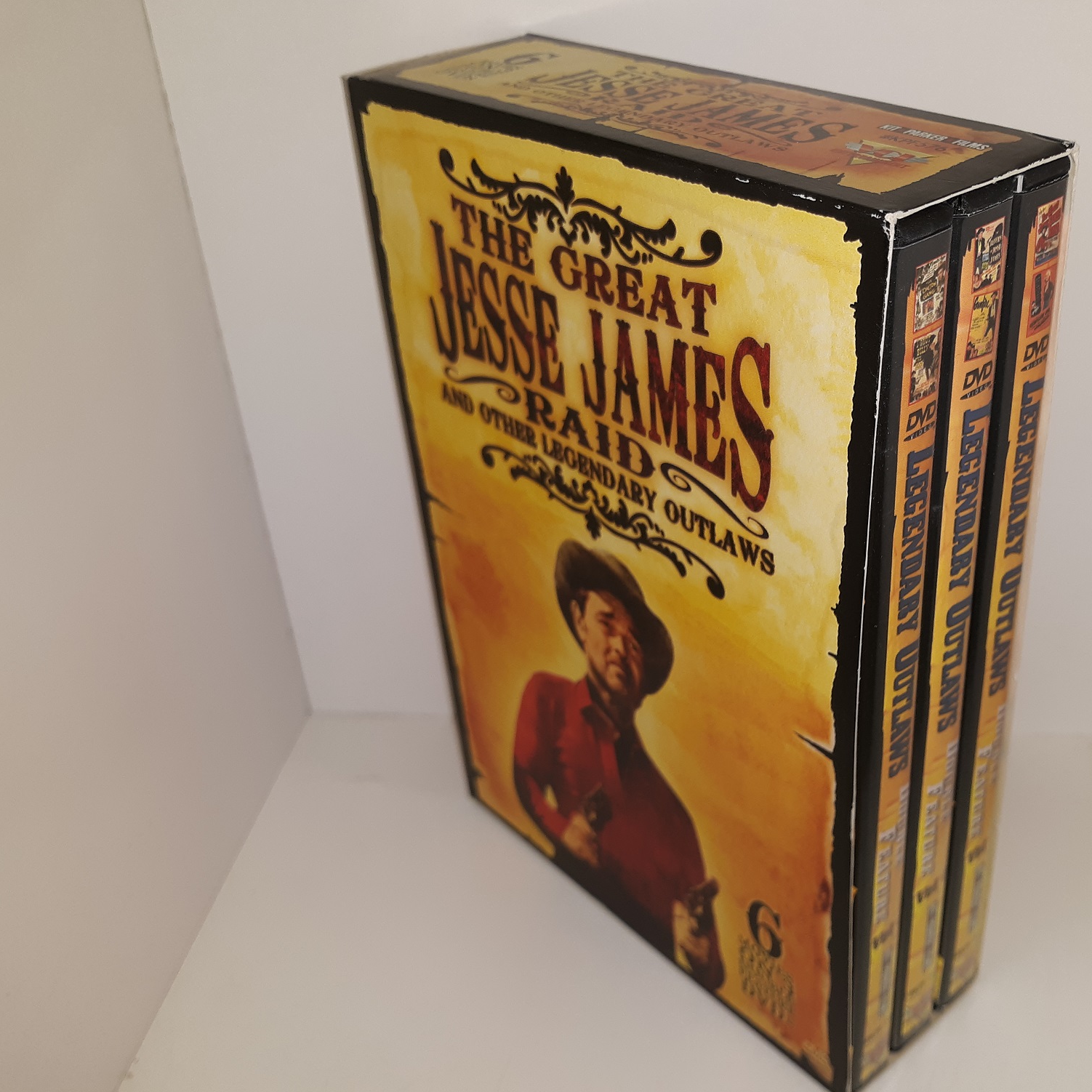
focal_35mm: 34
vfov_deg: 48.5
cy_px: 550
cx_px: 714
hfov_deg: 47.8
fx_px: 1213
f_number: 1.7
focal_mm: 3.7
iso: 40
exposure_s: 1/200
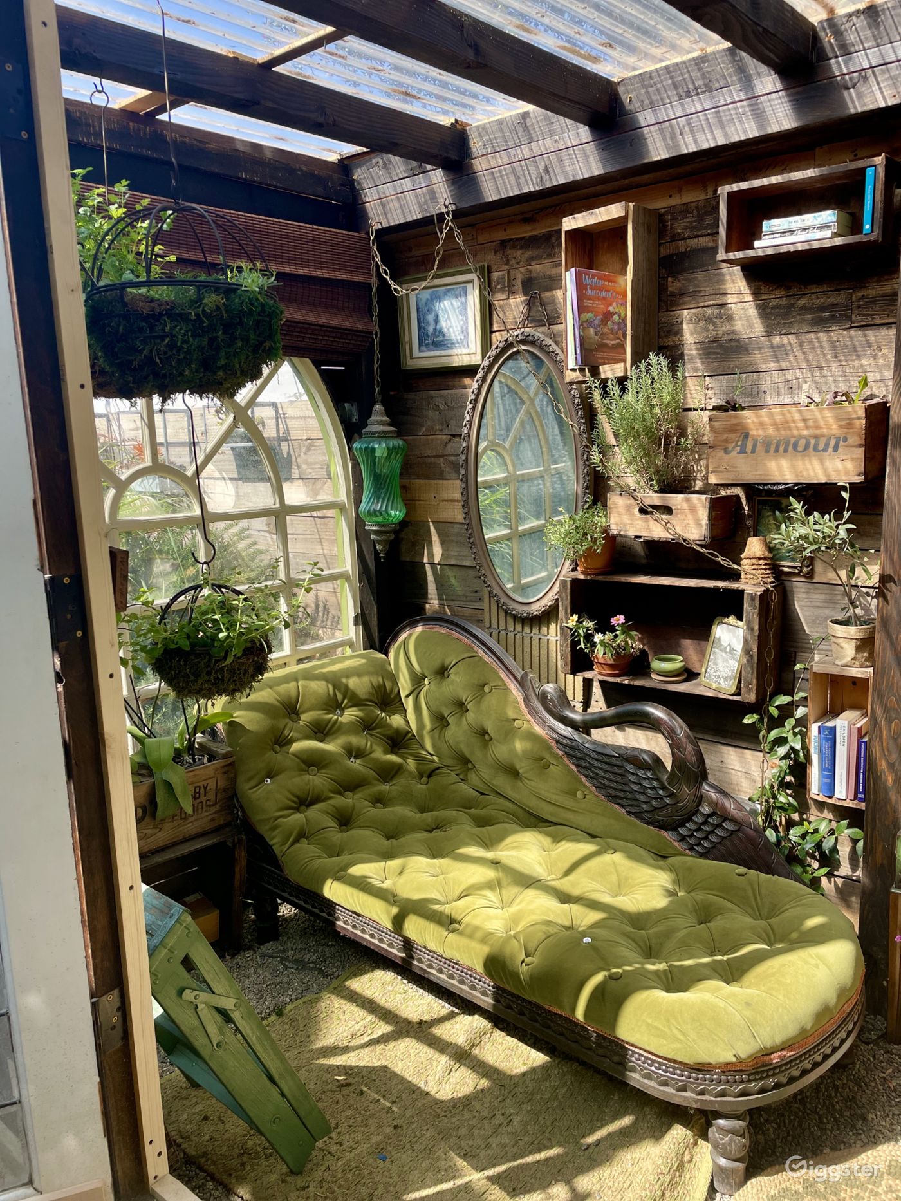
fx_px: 902
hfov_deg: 53.1
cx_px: 450
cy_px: 600
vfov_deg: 67.3
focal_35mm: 26
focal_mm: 4.2
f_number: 1.6
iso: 50
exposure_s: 1/1208
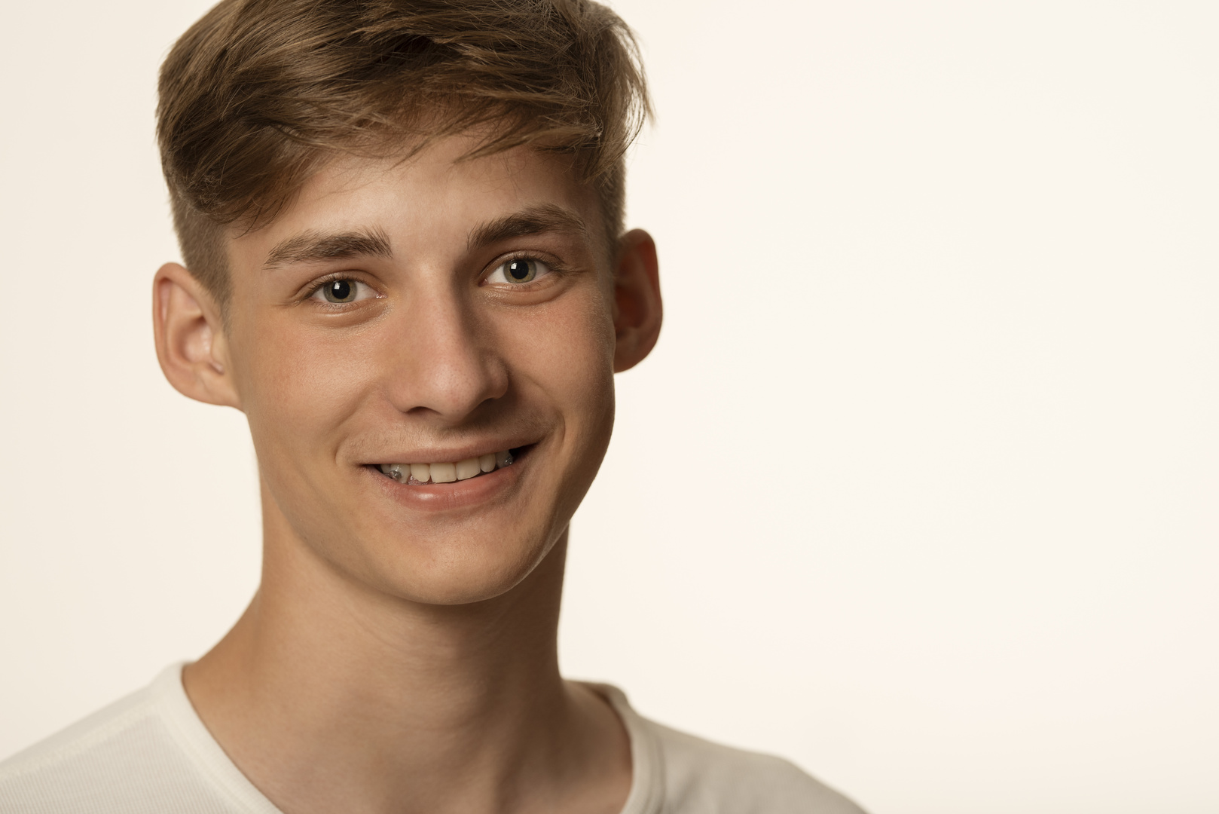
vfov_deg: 10.2
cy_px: 407
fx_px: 4573
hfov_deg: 15.2
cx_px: 610
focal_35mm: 135
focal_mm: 135
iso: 250
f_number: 4.5
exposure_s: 1/200
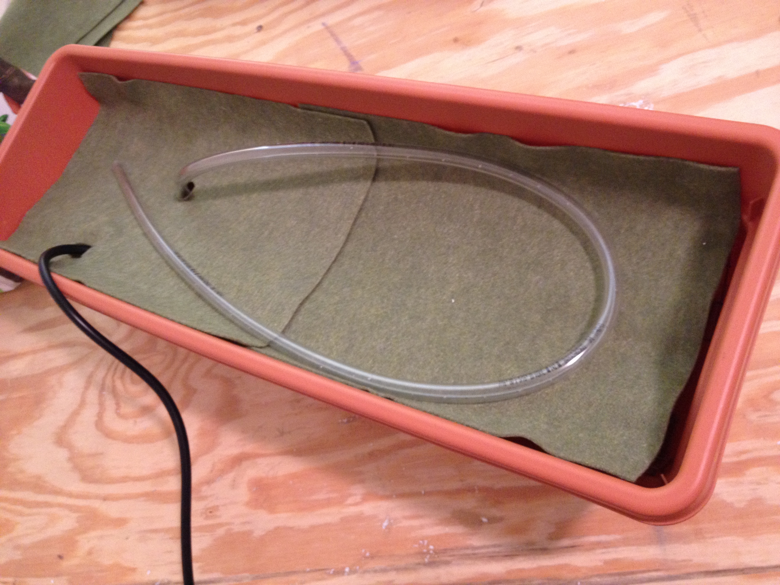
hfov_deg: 52.6
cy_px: 292
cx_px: 390
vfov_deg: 40.7
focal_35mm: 35
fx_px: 789
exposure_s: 1/20
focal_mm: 4.28
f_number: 2.4
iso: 250
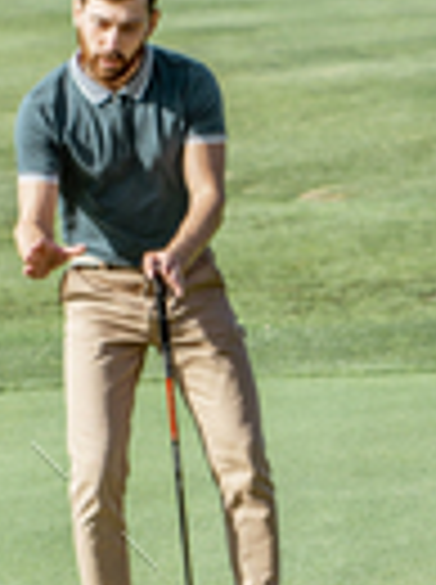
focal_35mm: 153
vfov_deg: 12.9
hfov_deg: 9.6
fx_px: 2578
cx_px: 432
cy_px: 400
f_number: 2.2
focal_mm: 35
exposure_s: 1/6400
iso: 200
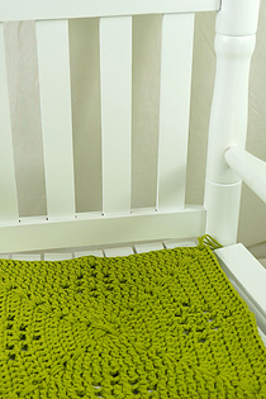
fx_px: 676
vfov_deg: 32.7
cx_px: 102
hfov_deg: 22.2
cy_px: 250
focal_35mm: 61
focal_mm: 30
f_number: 5
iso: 100
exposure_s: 1/50
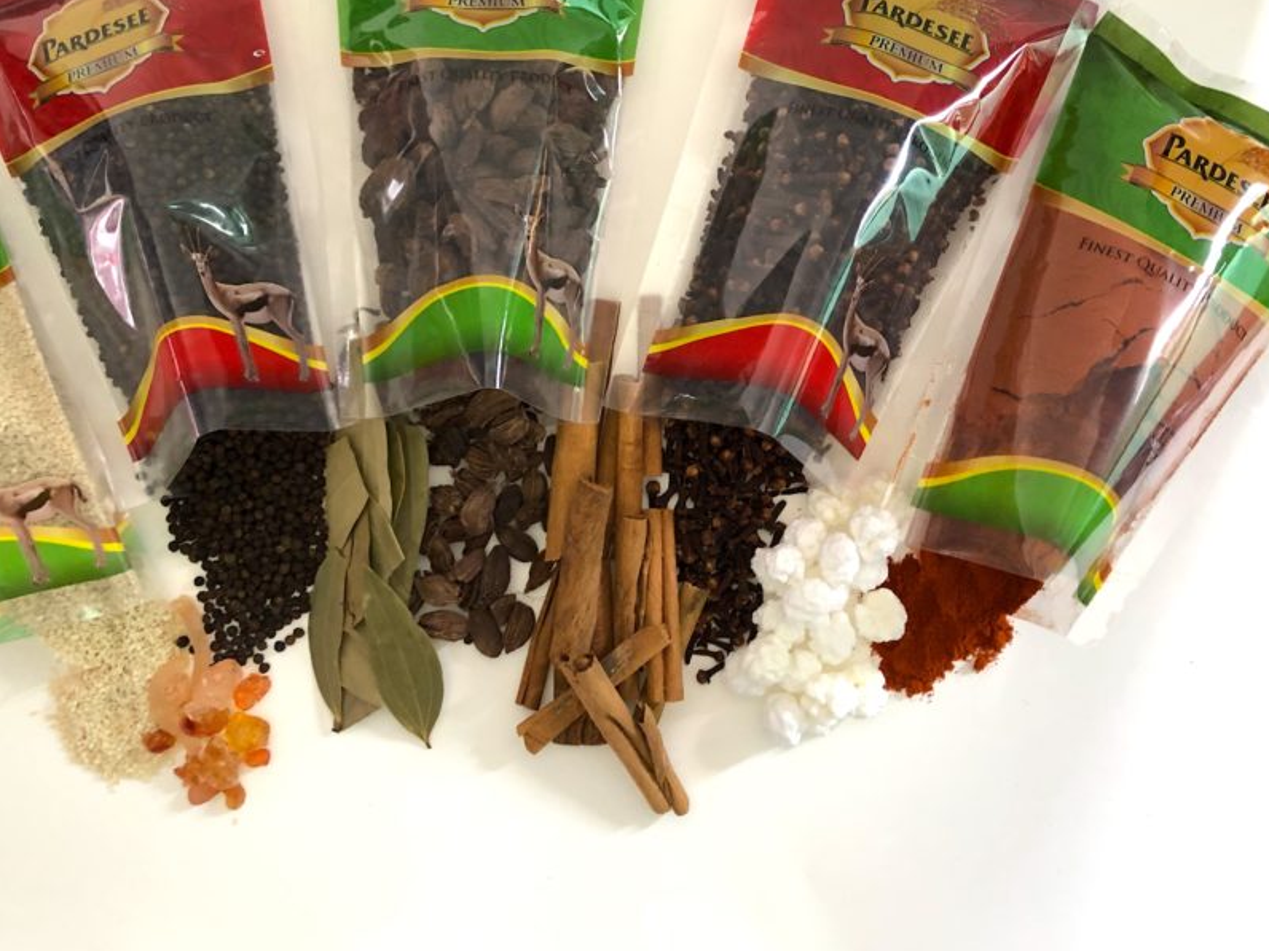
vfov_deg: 39.5
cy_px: 393
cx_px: 585
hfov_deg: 51.3
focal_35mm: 36
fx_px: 1320
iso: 50
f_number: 1.8
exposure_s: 1/15
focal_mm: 3.99
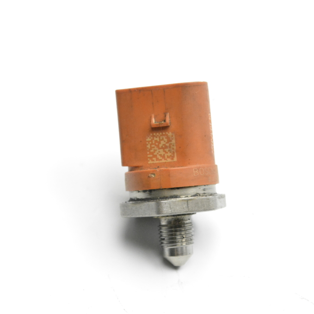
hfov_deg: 16.5
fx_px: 1084
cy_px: 157
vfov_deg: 16.5
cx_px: 167
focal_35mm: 106
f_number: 10
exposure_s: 1/400
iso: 6400
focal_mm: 55
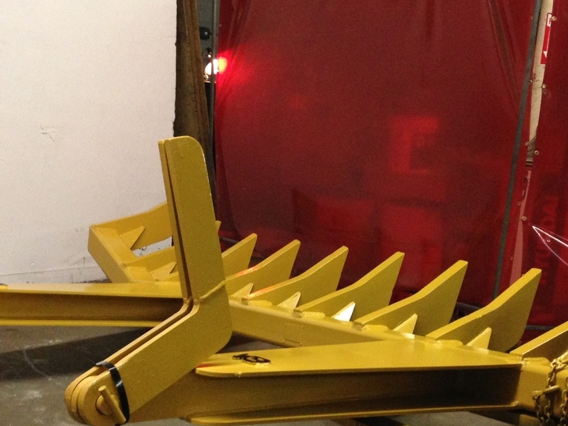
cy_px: 303
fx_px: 952
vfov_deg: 25.0
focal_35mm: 58
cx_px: 289
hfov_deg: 33.2
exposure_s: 1/20
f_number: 2.4
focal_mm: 4.12
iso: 250
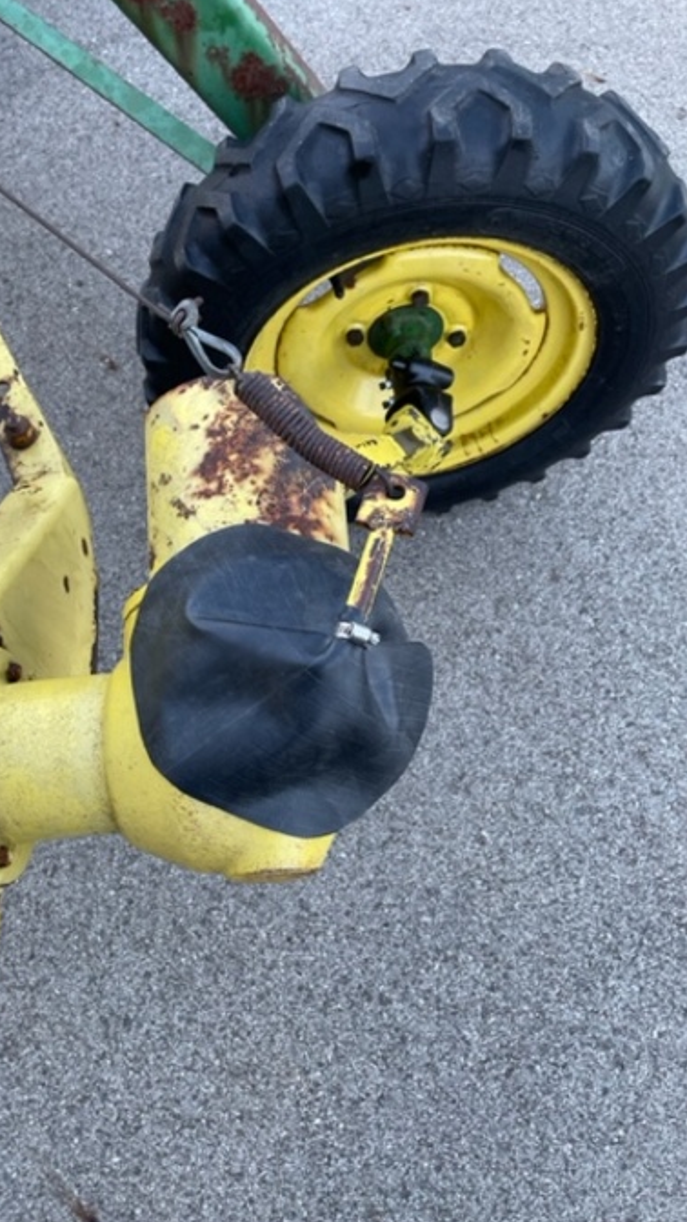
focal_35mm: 29
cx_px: 227
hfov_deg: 39.7
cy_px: 620
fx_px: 939
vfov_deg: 66.1
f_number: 1.6
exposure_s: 1/121
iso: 100
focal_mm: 4.2
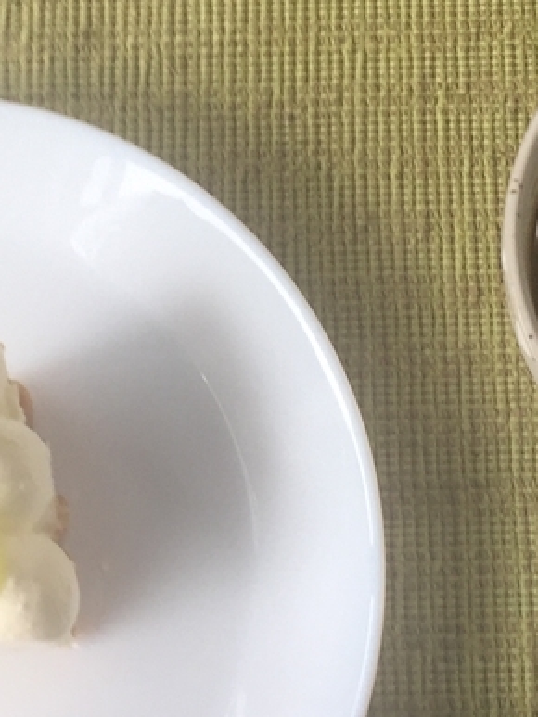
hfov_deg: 16.4
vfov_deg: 21.4
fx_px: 1866
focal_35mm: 90
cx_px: 282
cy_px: 100
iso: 40
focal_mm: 4.15
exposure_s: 1/60
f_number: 2.2
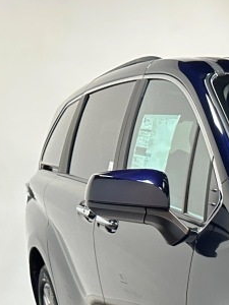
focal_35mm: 82
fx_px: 723
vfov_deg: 22.0
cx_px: 446
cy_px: 370
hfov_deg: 15.0
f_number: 1.78
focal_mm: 6.86
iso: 500
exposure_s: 1/60
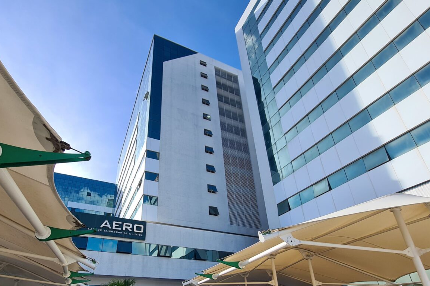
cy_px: 209
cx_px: 177
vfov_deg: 64.0
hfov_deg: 89.1
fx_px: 215
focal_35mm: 18
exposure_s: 1/1272
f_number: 2.2
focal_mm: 2.2
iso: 50
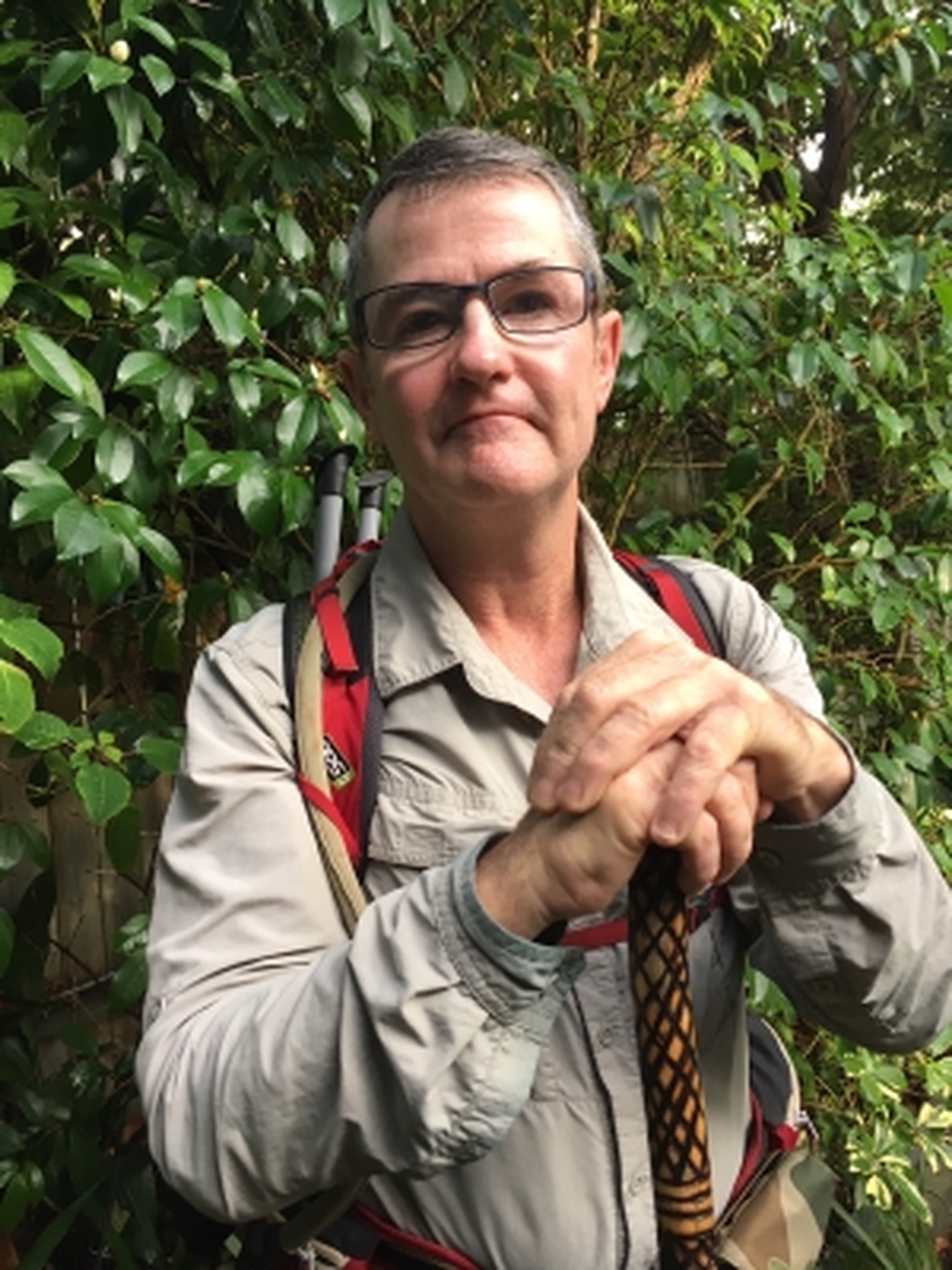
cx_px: 476
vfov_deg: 61.7
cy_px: 635
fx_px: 1063
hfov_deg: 48.2
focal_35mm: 29
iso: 32
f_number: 2.2
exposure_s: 1/33
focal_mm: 4.15
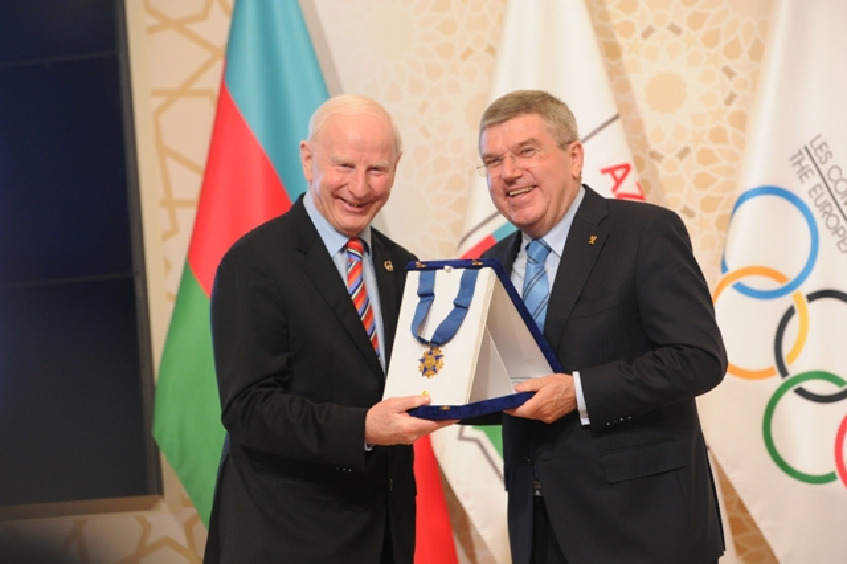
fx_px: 2869
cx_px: 424
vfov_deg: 11.2
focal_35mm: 122
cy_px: 282
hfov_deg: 16.8
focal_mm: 122
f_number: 4
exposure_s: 1/160
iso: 4000
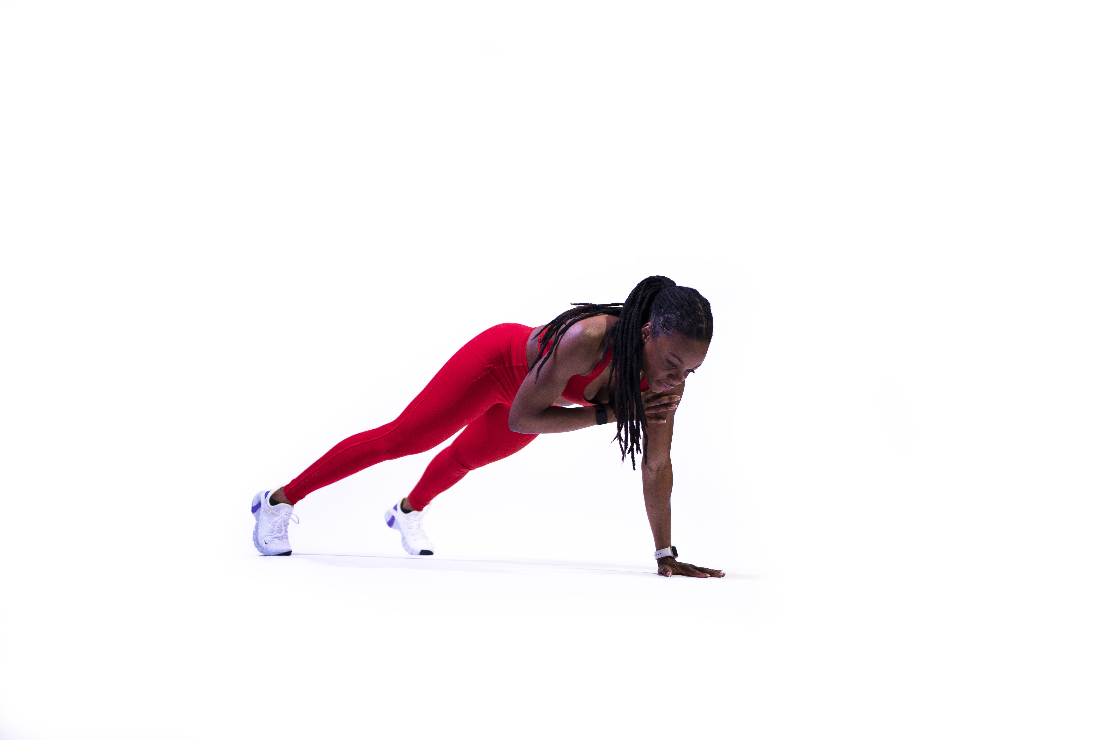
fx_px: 1079
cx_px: 555
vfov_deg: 37.9
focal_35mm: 35
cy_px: 370
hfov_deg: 54.4
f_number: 1.8
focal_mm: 35
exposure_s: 1/400
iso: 800
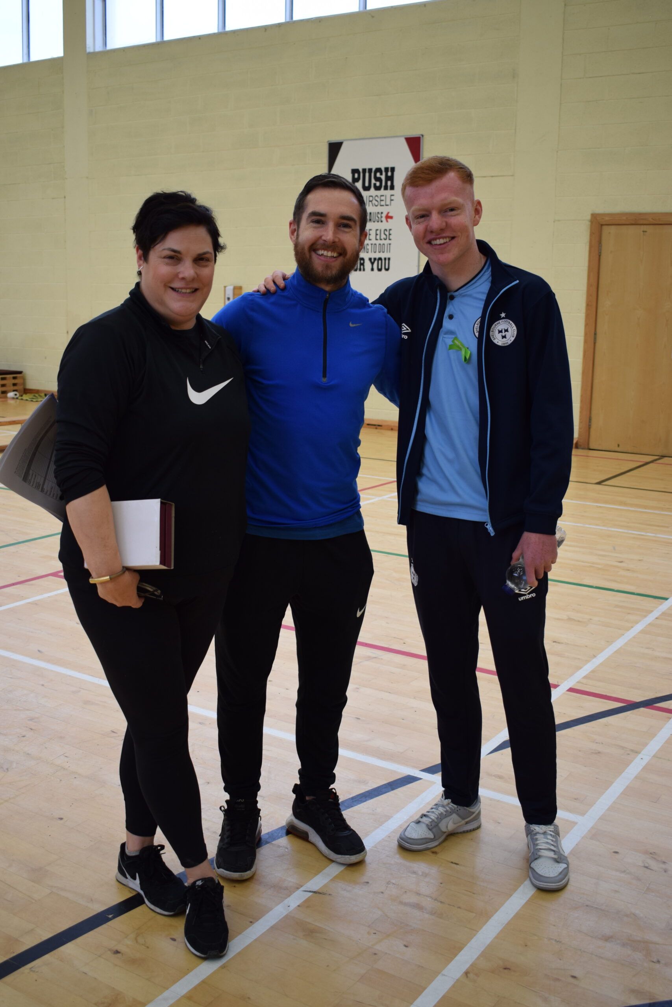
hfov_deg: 35.5
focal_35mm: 38
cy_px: 504
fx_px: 1050
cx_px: 336
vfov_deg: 51.3
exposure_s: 1/80
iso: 400
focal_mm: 25
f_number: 4.5
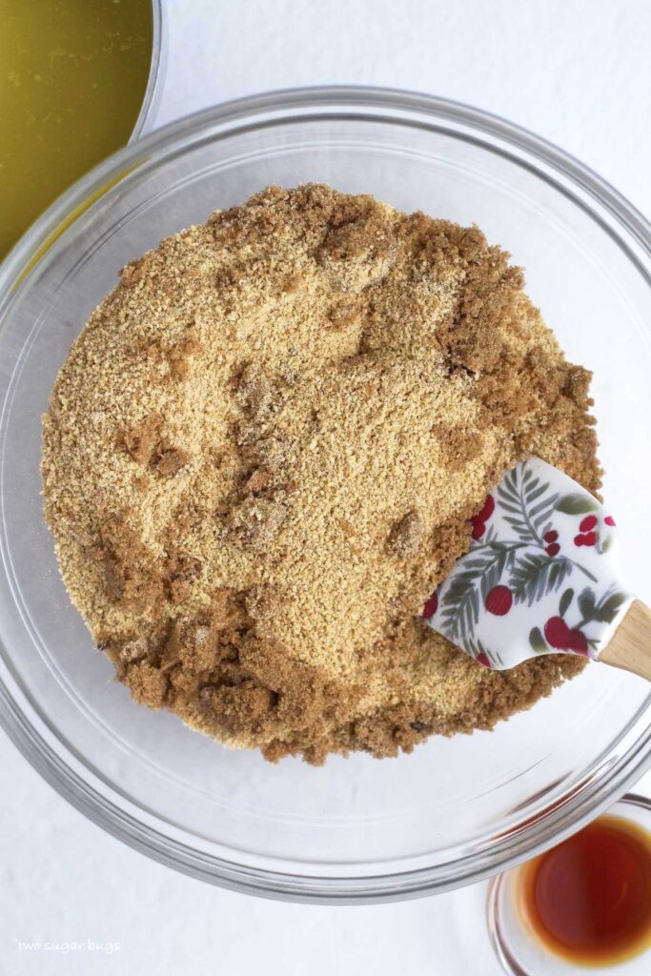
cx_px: 326
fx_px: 2034
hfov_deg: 18.2
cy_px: 488
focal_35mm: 75
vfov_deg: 27.0
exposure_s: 1/160
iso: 100
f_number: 2.8
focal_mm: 50
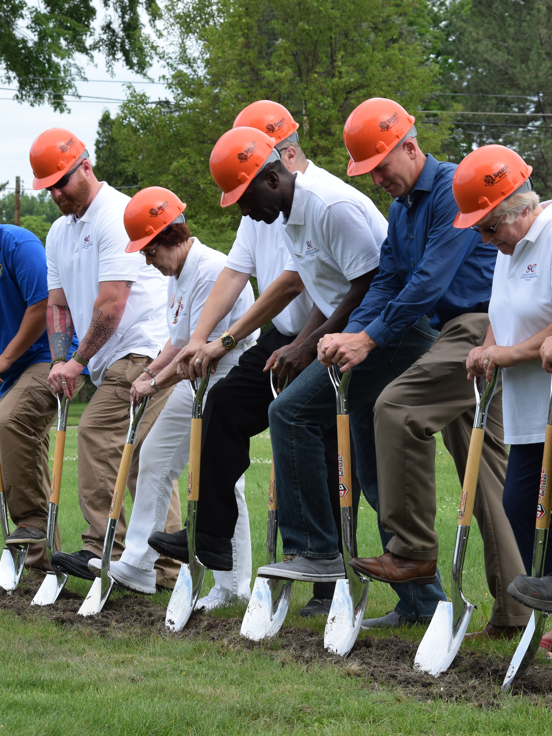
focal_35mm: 120
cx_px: 344
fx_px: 2546
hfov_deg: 12.4
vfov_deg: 16.5
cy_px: 368
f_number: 8
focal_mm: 55
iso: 250
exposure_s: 1/250
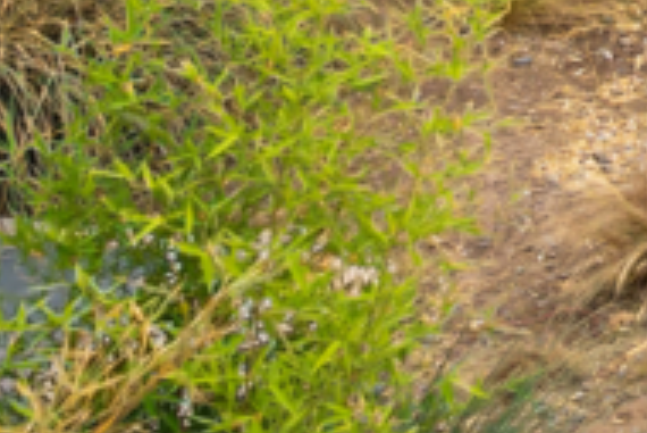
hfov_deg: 9.1
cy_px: -1224
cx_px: 1842
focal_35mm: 189
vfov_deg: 6.2
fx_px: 3399
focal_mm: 24
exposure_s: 1/200
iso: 200
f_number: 5.6
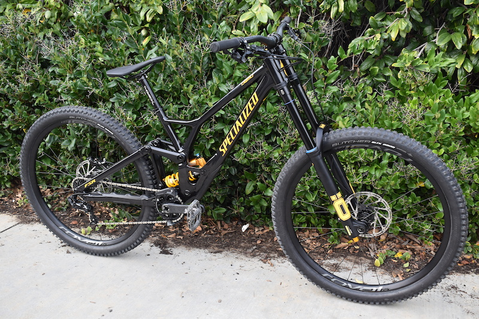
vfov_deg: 34.2
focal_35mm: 39
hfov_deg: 49.6
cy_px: 160
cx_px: 240
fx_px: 519
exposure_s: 1/160
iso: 400
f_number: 6.3
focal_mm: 26
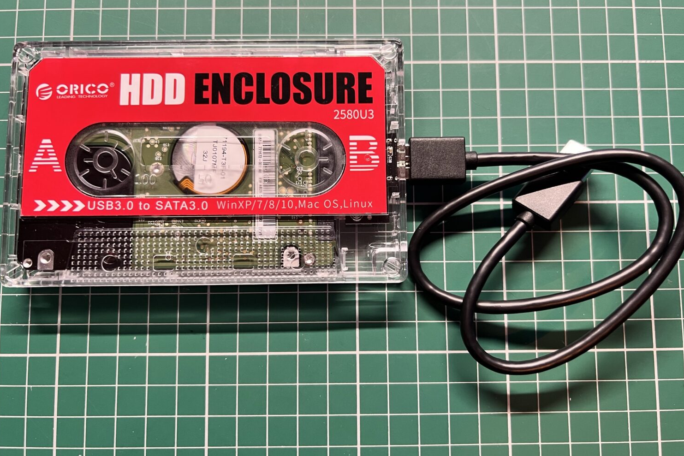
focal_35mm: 28
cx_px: 350
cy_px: 214
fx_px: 532
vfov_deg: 46.4
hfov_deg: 65.5
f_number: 1.5
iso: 200
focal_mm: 5.7
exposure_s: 1/50
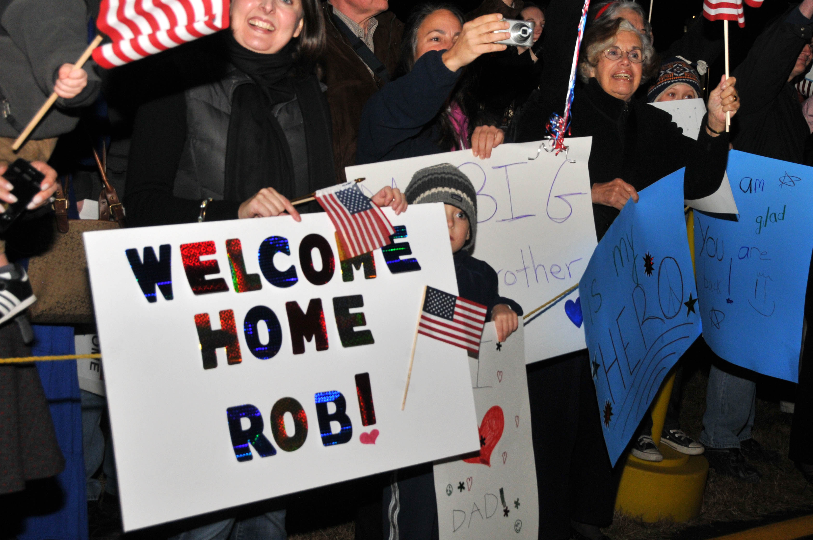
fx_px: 1376
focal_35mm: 61
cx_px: 466
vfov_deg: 22.2
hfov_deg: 32.9
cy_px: 232
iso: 640
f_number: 7.1
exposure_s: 1/125
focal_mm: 32
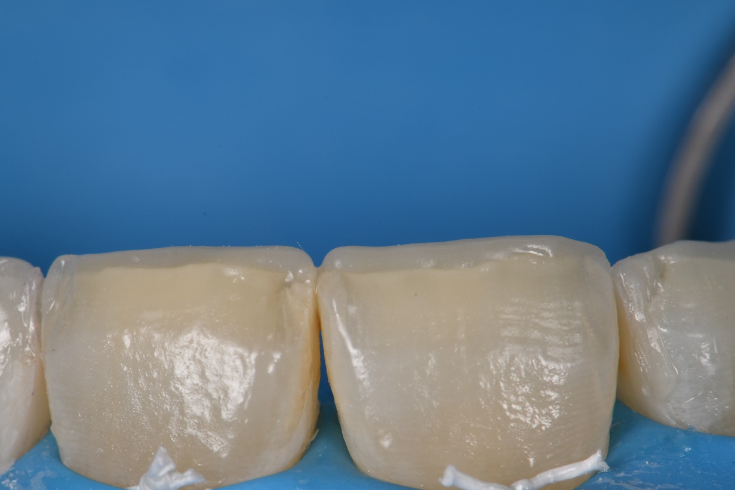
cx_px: 327
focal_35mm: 176
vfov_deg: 7.8
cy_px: 334
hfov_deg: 11.7
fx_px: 3594
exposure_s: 1/160
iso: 200
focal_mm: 105
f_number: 32
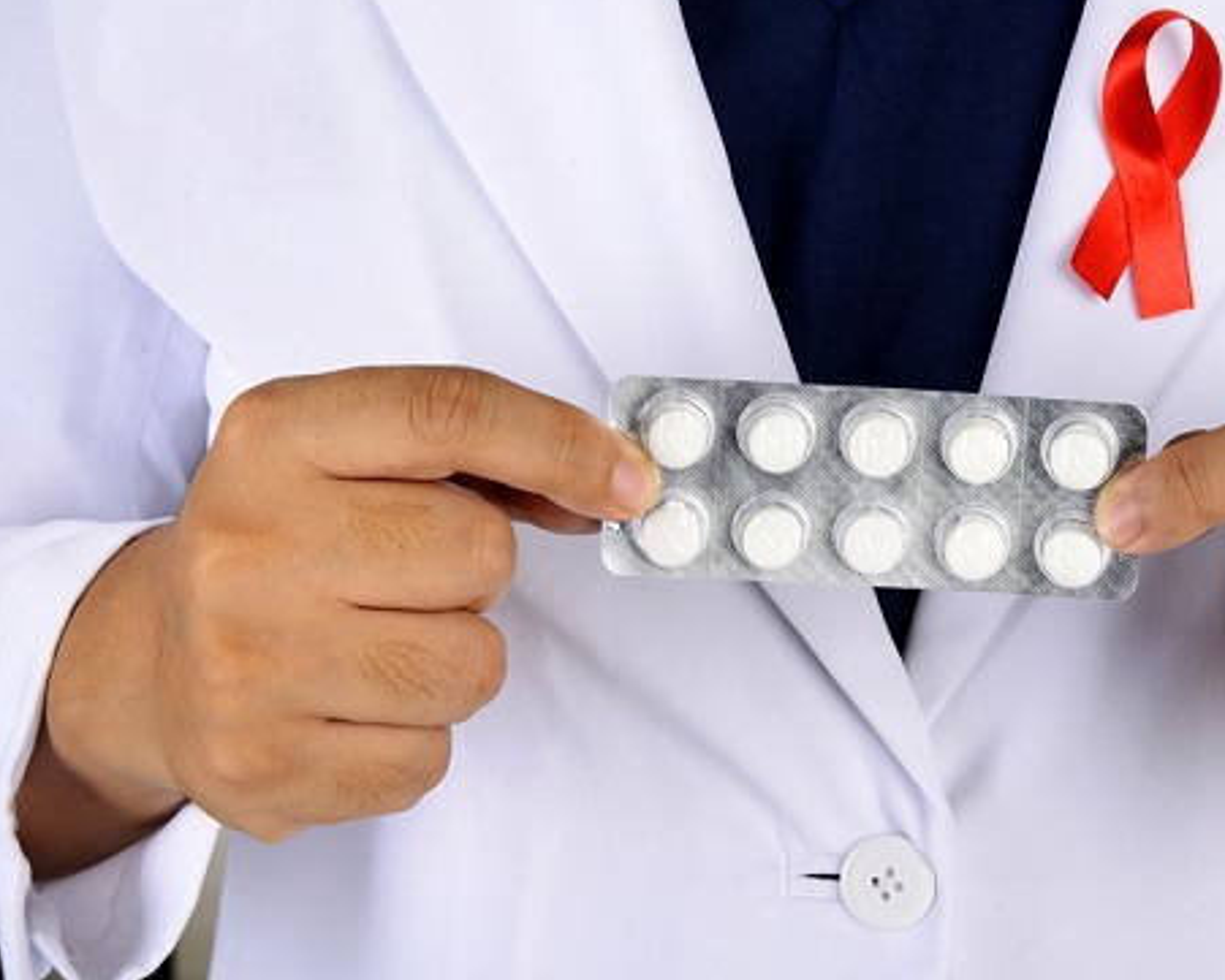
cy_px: 399
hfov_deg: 16.6
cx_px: 872
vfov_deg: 13.4
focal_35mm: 115
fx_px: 4170
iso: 100
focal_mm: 85
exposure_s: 1/125
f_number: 13
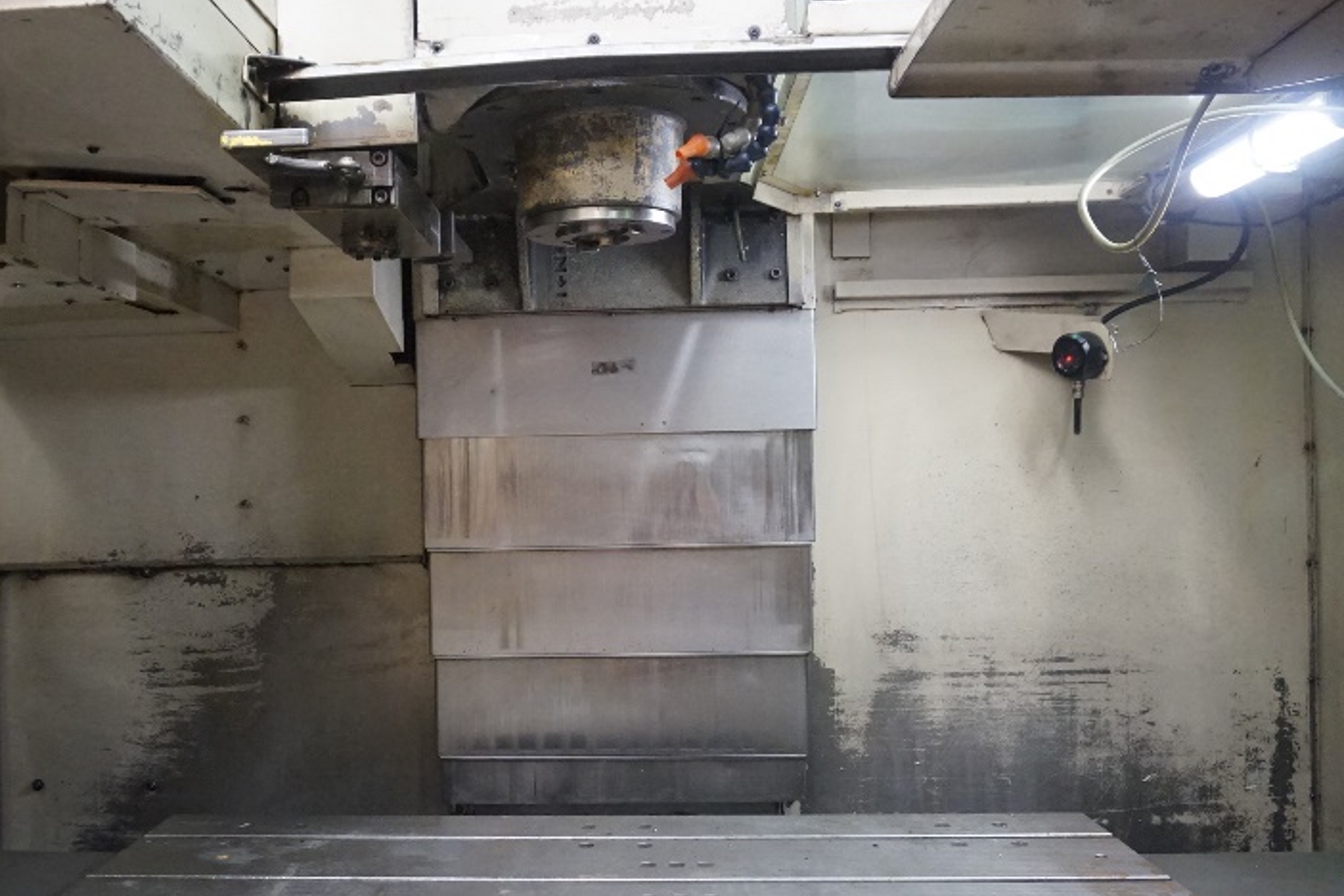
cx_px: 536
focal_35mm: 35
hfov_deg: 54.0
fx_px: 1307
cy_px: 464
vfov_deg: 37.8
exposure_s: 1/160
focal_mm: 16
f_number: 3.5
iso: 3200
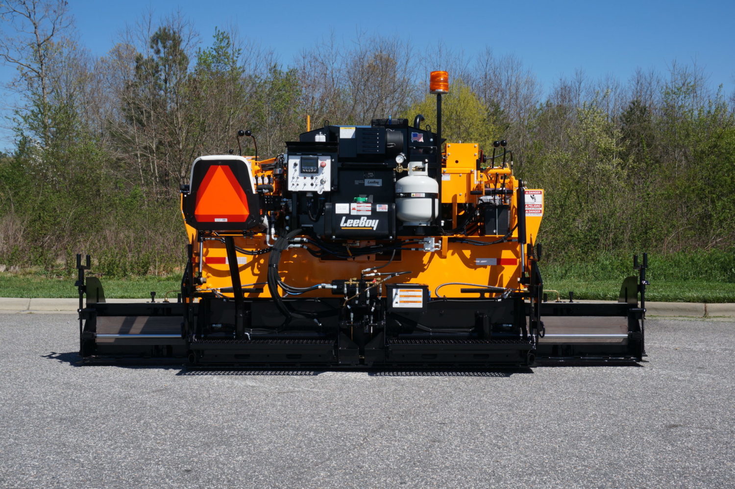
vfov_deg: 31.8
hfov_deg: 46.4
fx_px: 857
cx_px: 368
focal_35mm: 42
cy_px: 244
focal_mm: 28
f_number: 11
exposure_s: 1/200
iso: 100
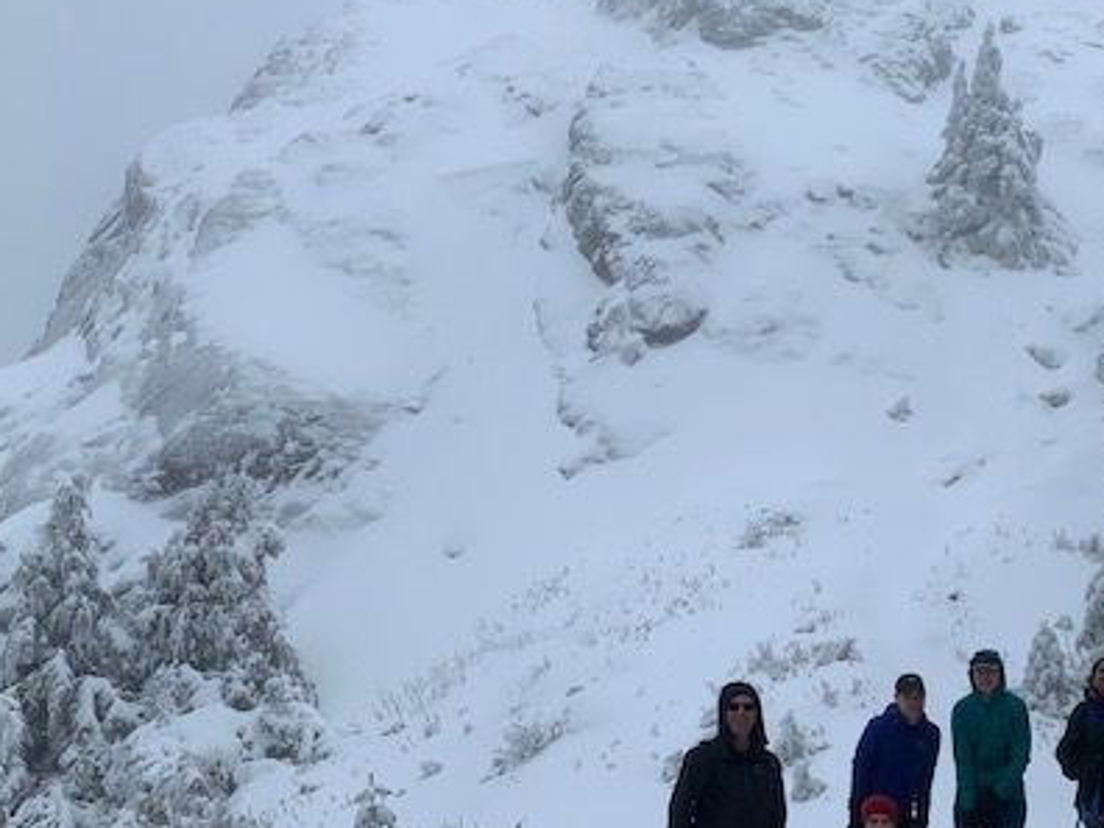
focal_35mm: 42
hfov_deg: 43.7
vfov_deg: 34.1
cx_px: 789
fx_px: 1339
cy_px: 544
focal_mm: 4.25
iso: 25
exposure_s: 1/2075
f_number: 1.8
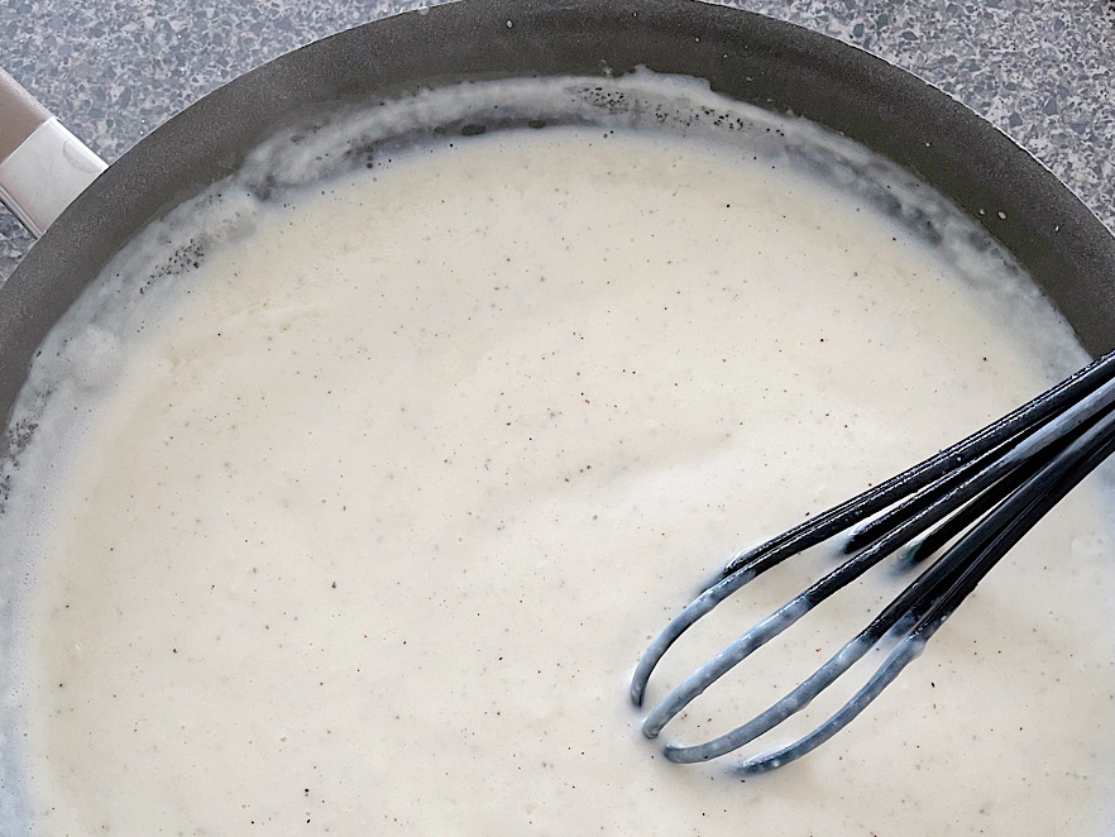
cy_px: 671
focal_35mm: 34
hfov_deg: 53.9
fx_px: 1095
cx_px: 568
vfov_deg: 40.1
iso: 125
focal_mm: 5.1
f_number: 1.6
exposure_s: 1/69
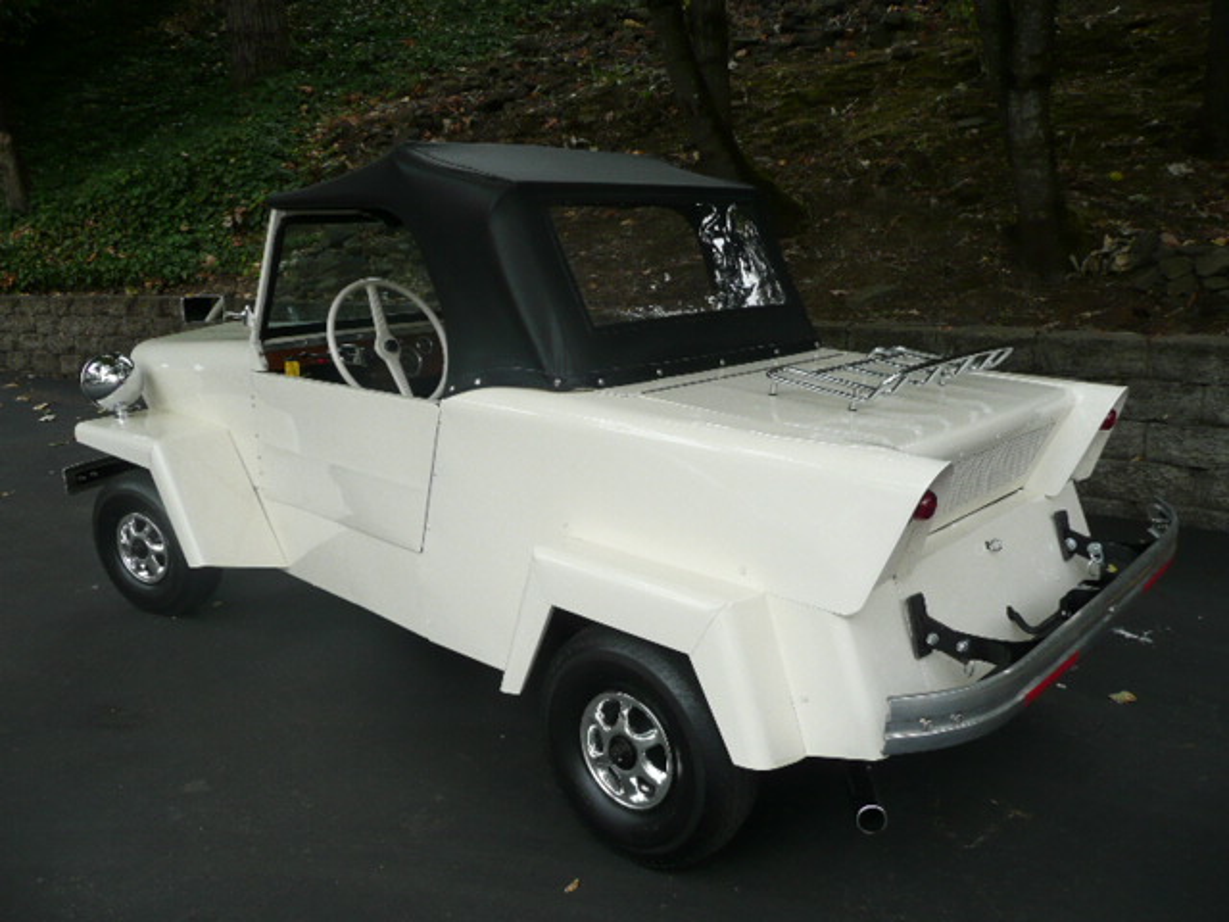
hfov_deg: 63.4
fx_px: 994
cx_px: 614
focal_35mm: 28
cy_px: 461
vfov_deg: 49.7
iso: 100
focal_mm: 4.6
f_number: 3.3
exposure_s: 1/160
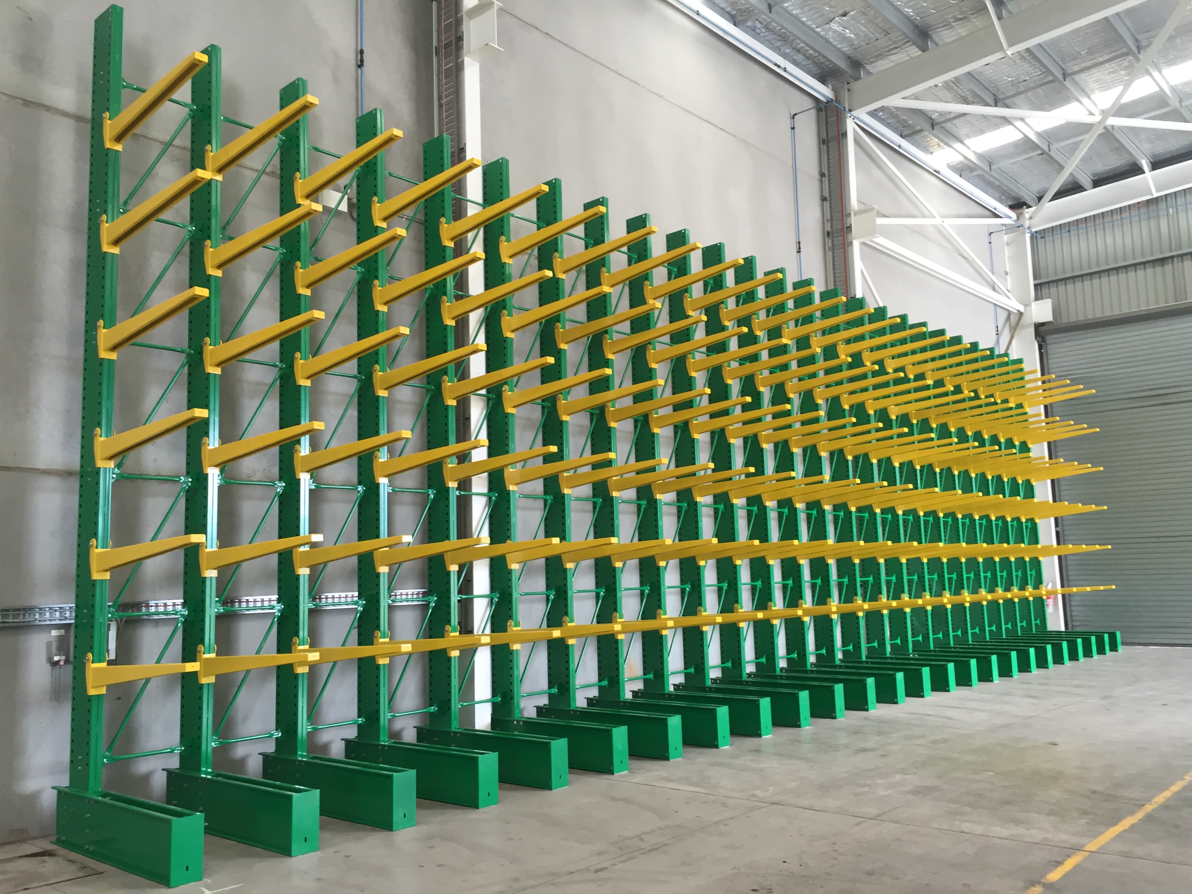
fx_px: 999
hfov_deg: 61.7
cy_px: 447
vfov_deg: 48.2
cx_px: 596
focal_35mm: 29
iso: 40
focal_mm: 4.15
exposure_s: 1/33
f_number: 2.2
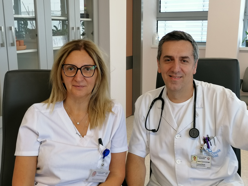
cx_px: 124
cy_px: 93
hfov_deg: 44.8
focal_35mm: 42
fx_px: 301
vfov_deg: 34.3
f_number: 1.8
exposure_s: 1/50
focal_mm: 4.75
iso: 80
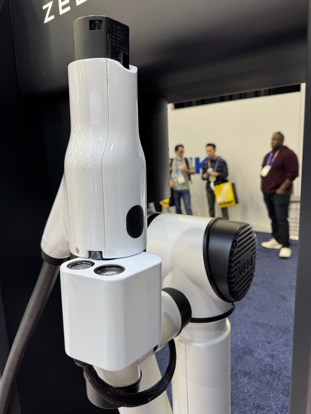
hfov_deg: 56.8
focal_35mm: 24
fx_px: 287
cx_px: 156
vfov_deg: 71.6
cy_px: 207
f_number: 1.78
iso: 80
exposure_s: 1/121
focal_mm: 6.76
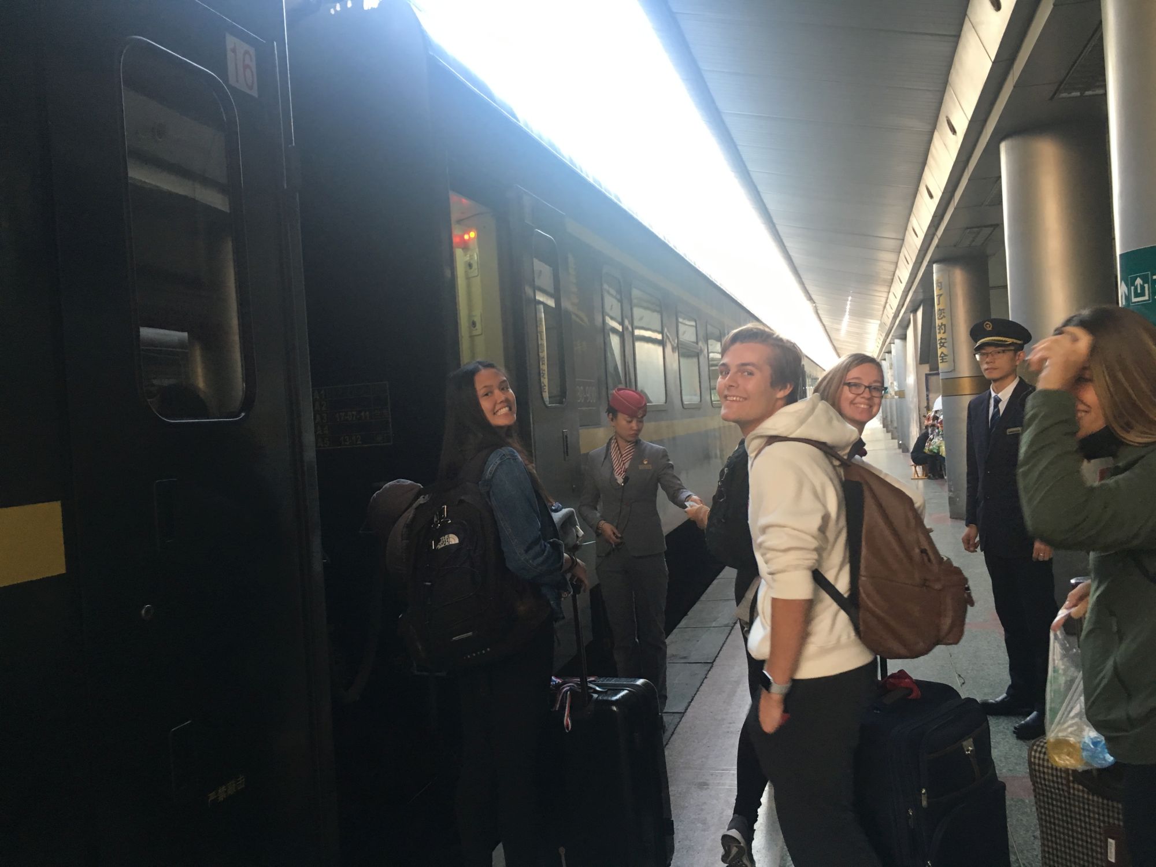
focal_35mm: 29
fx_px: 968
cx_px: 578
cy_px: 434
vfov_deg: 48.2
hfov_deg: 61.7
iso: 125
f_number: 2.2
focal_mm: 4.15
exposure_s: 1/33
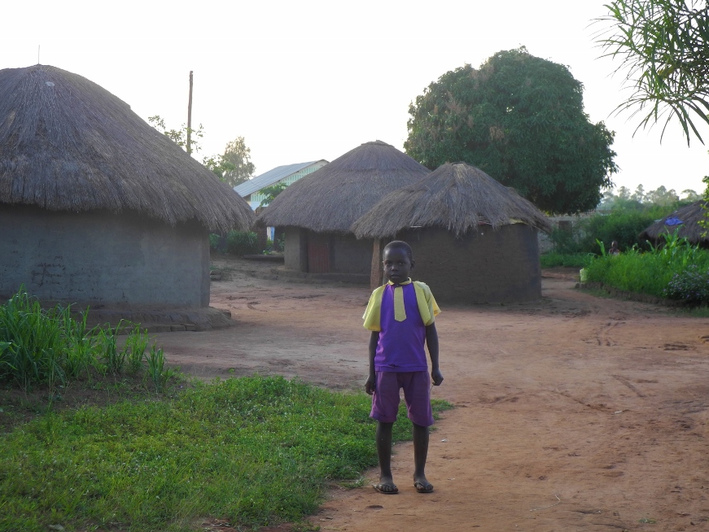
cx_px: 325
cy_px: 235
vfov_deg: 21.0
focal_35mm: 70
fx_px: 1434
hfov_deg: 27.8
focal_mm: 13
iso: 100
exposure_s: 1/50
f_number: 3.5
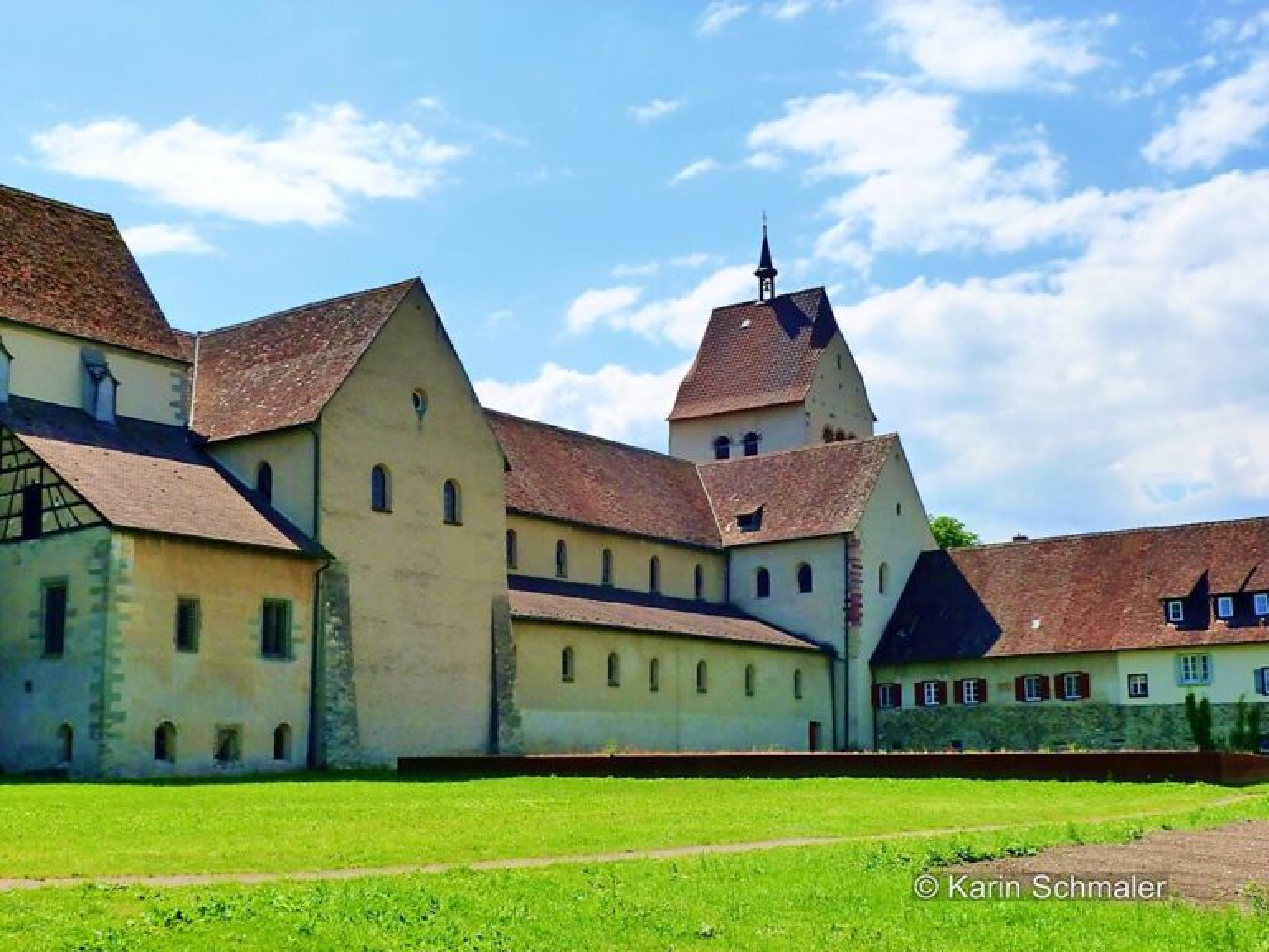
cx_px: 634
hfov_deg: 42.1
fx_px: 1650
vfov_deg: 32.2
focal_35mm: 45
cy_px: 476
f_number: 5.6
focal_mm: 8
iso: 160
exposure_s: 1/500
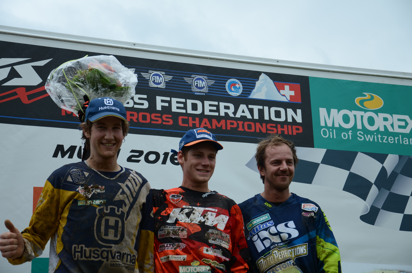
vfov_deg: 15.6
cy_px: 136
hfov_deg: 23.4
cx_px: 206
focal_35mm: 87
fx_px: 994
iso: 100
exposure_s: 1/200
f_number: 5
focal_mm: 58
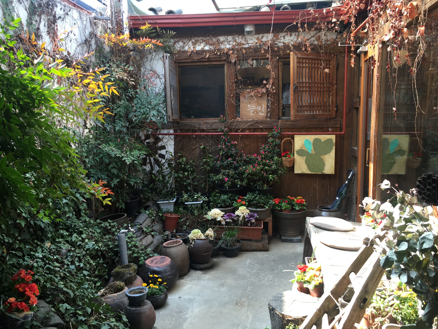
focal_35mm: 29
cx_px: 219
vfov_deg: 48.2
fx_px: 367
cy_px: 164
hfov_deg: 61.7
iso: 32
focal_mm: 4.15
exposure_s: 1/120
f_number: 2.2
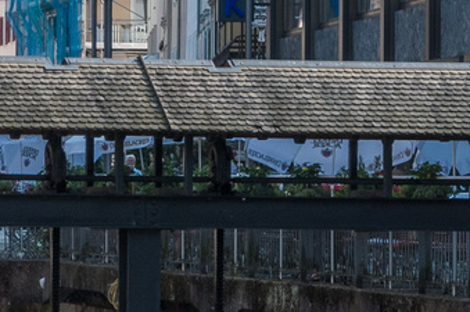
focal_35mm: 374
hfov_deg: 5.4
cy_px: 69
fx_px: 4876
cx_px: -488
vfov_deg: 3.7
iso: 200
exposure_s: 1/200
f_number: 7.1
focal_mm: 52
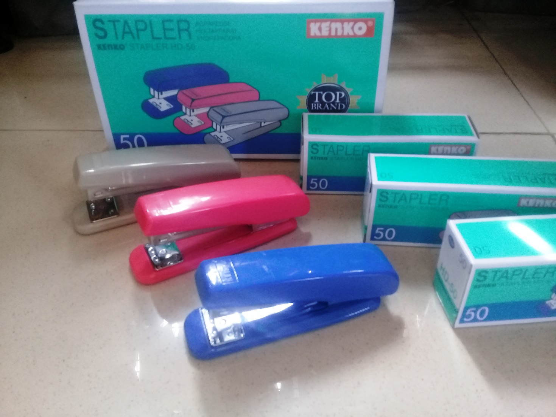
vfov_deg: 45.4
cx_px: 278
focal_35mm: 31
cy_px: 208
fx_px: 498
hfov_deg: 58.3
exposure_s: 1/33
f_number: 2.2
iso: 160
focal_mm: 3.3
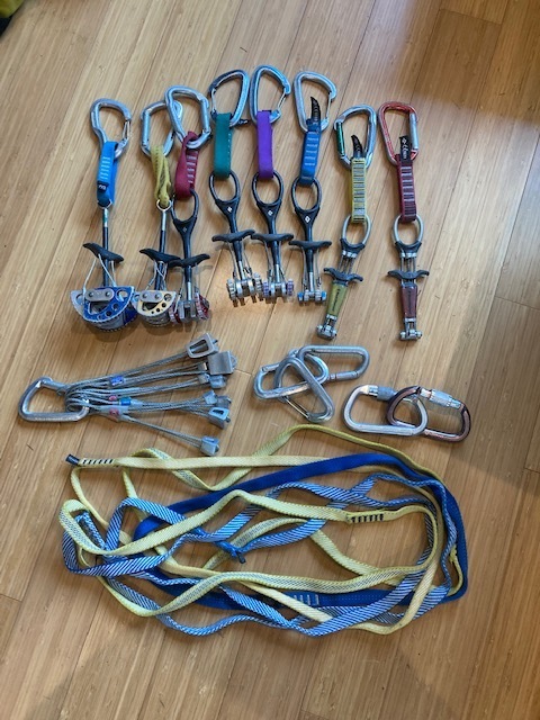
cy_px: 360
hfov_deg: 49.7
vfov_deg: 63.4
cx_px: 270
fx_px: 582
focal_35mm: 28
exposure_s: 1/60
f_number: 1.8
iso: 160
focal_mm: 3.99
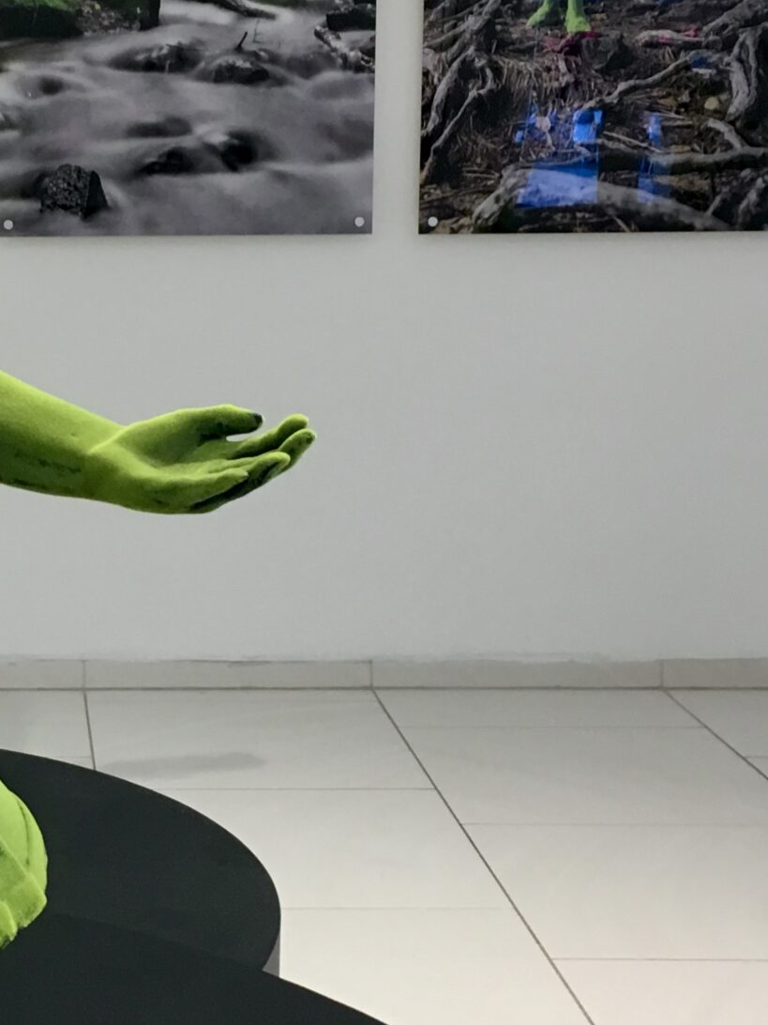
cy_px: 570
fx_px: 2012
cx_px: -8
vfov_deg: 28.5
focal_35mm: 68
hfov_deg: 20.9
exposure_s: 1/30
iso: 80
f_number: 2.2
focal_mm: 4.15
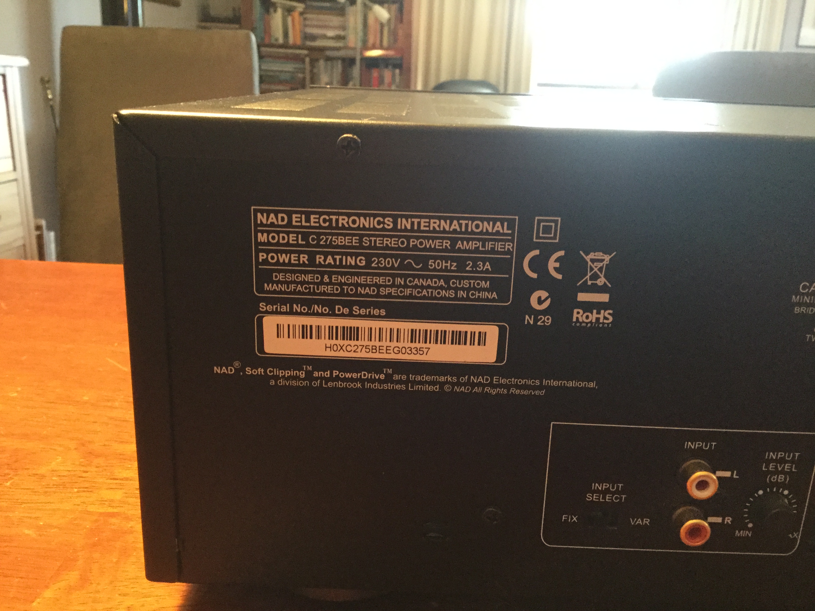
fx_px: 730
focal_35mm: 31
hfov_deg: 58.4
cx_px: 408
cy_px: 306
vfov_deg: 45.4
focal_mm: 3.3
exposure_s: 1/17
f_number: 2.4
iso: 200
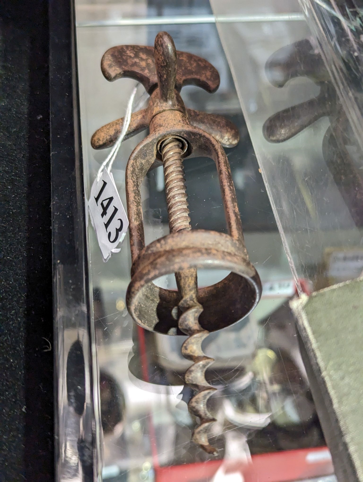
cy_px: 241
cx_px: 182
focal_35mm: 48
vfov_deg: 39.6
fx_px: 669
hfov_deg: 30.3
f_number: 1.85
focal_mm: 6.81
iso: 379
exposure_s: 1/99.9
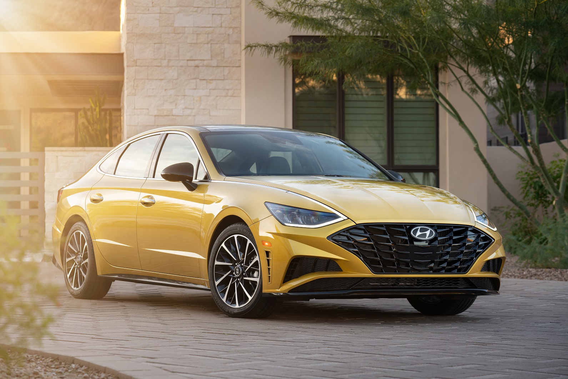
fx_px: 1546
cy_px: 190
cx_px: 284
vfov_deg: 14.0
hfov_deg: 20.8
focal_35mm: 98
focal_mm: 98
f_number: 5
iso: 125
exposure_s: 1/50
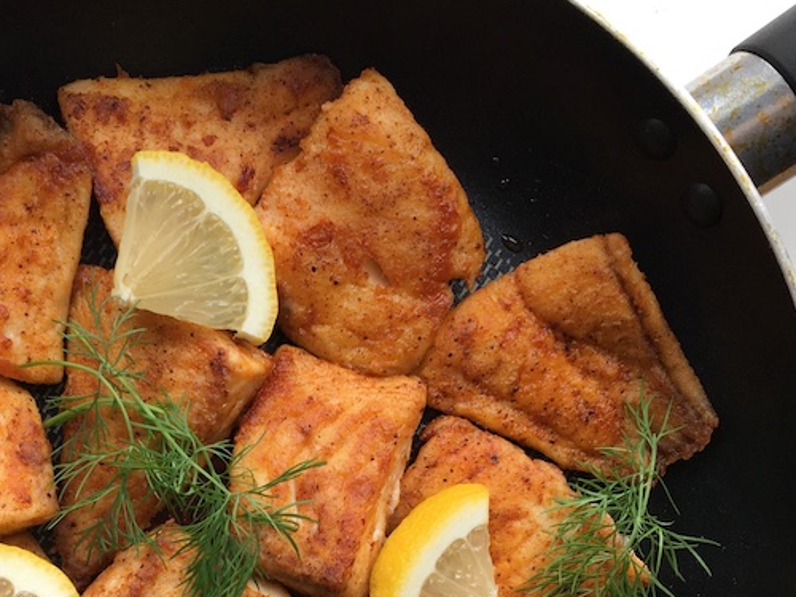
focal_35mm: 65
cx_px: 204
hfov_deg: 29.4
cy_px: 586
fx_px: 1495
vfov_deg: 21.8
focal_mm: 4.15
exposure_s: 1/120
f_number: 2.2
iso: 32
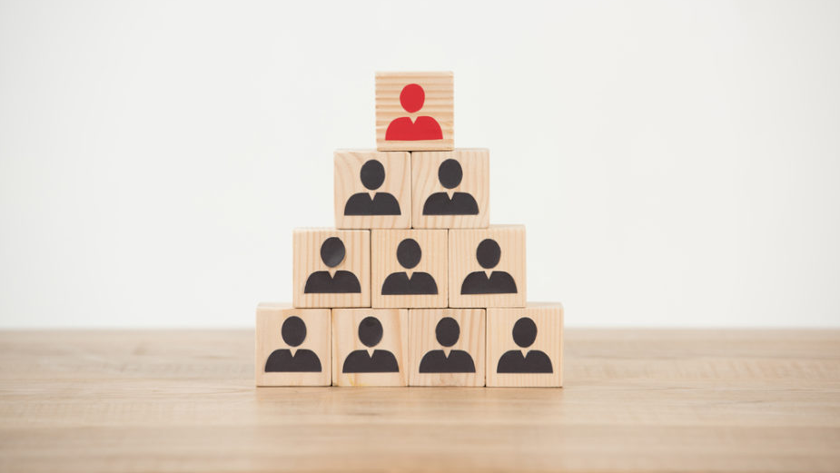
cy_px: 194
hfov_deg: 11.4
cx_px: 420
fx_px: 4211
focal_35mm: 189
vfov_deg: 6.4
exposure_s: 1/160
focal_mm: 180
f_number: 5
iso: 125
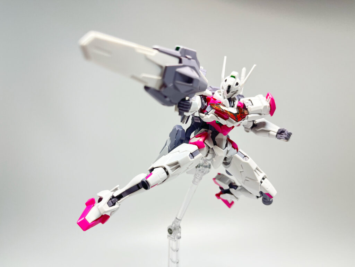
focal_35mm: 26
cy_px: 134
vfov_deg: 53.1
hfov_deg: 67.3
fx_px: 267
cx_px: 178
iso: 125
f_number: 1.6
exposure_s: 1/121
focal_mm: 5.1
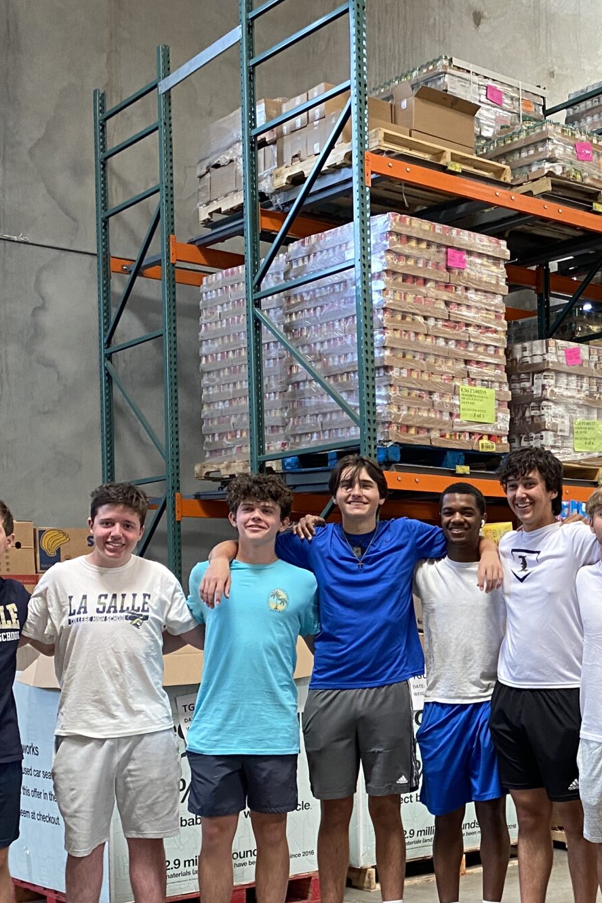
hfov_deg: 24.2
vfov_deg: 37.7
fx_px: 1304
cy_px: 607
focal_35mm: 52
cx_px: 677
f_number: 1.8
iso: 160
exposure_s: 1/60
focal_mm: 4.25
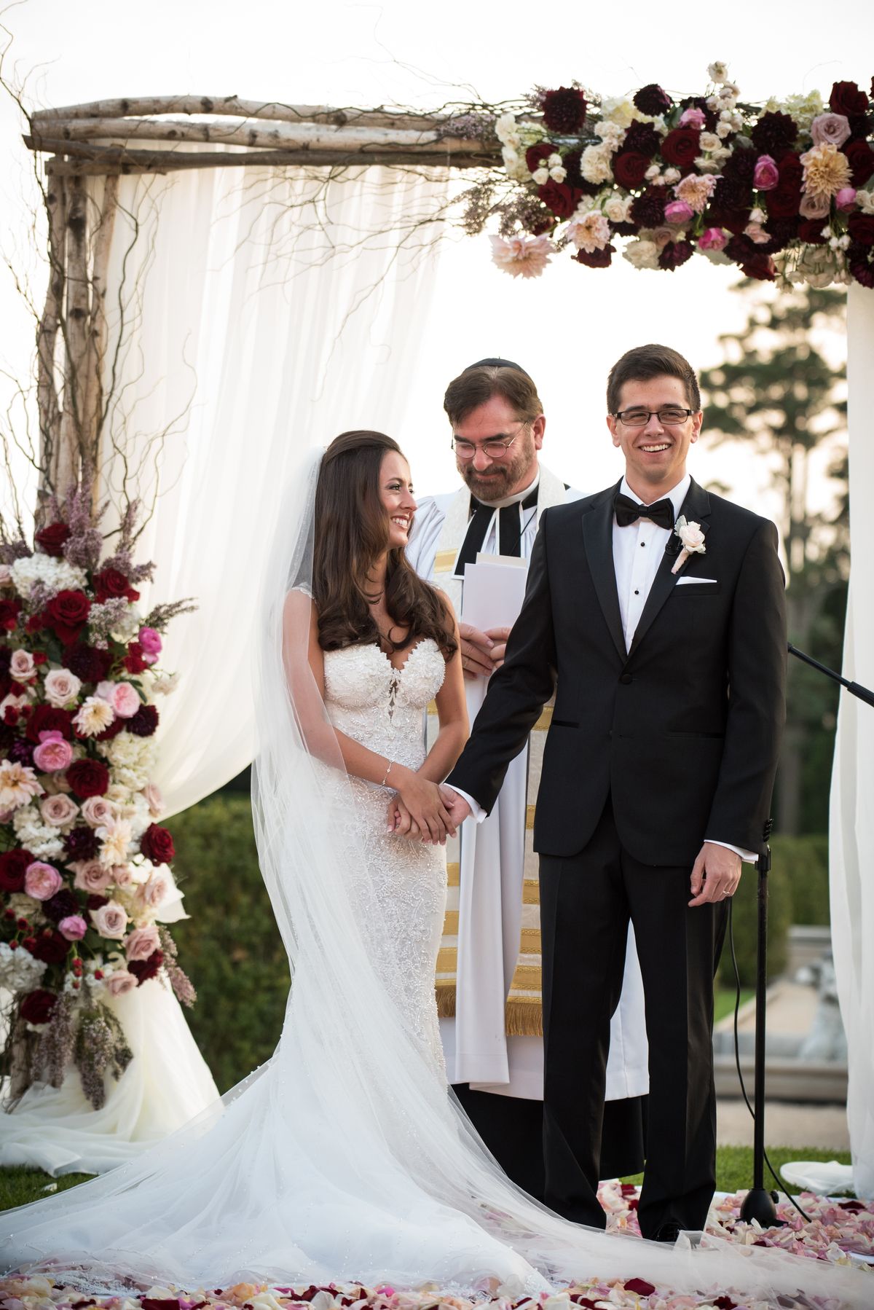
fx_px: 4366
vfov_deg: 17.1
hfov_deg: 11.4
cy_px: 655
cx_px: 437
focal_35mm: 120
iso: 1400
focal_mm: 120
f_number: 4
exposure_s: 1/400
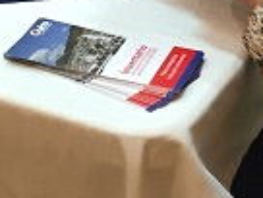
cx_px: 0
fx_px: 1292
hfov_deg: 11.5
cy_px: -268
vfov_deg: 8.1
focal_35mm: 170
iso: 250
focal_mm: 4.15
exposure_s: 1/24
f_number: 2.2
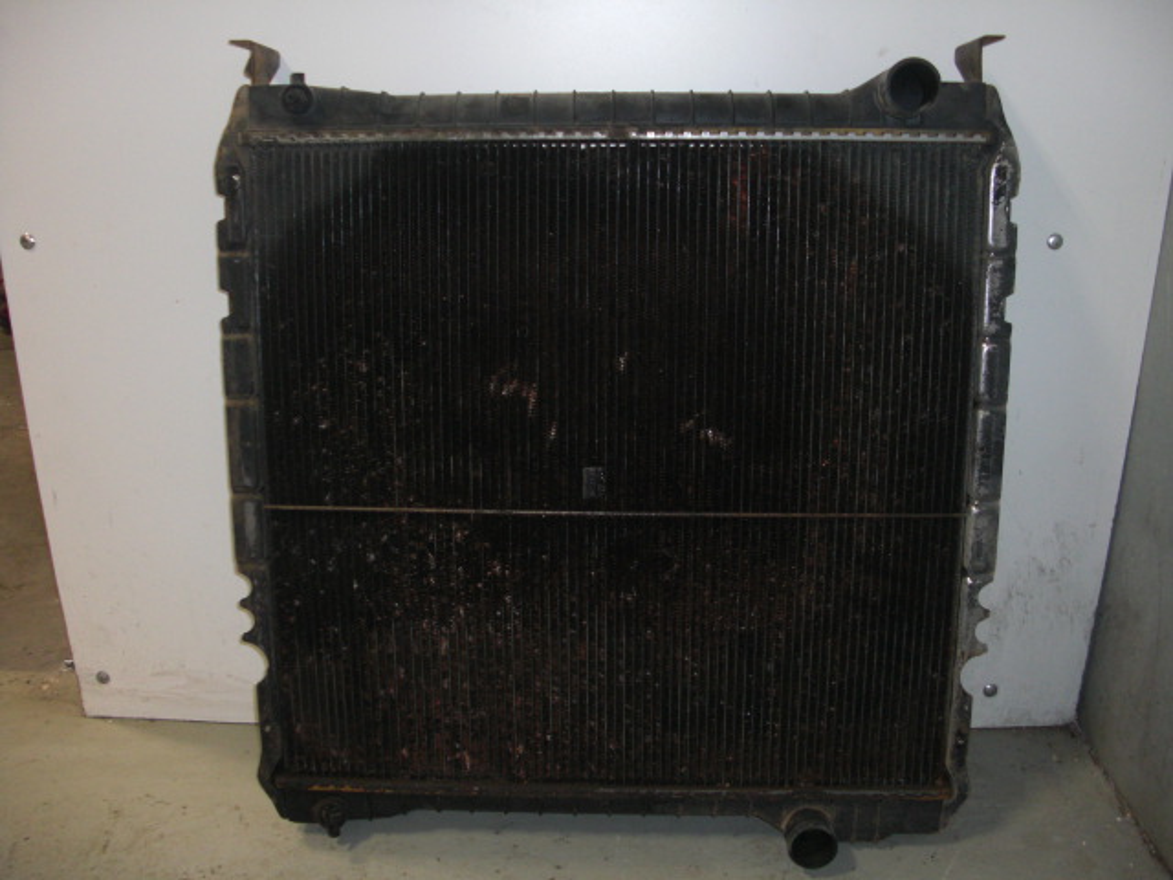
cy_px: 440
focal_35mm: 36
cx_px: 586
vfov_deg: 39.7
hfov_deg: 51.4
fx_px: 1220
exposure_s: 1/30
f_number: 2.8
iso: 200
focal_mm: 6.3
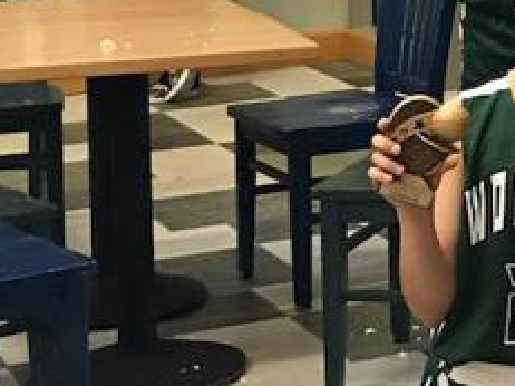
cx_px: 992
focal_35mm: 124
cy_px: -76
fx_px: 1844
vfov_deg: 11.7
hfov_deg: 13.8
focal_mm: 3.99
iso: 80
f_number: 1.8
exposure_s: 1/15
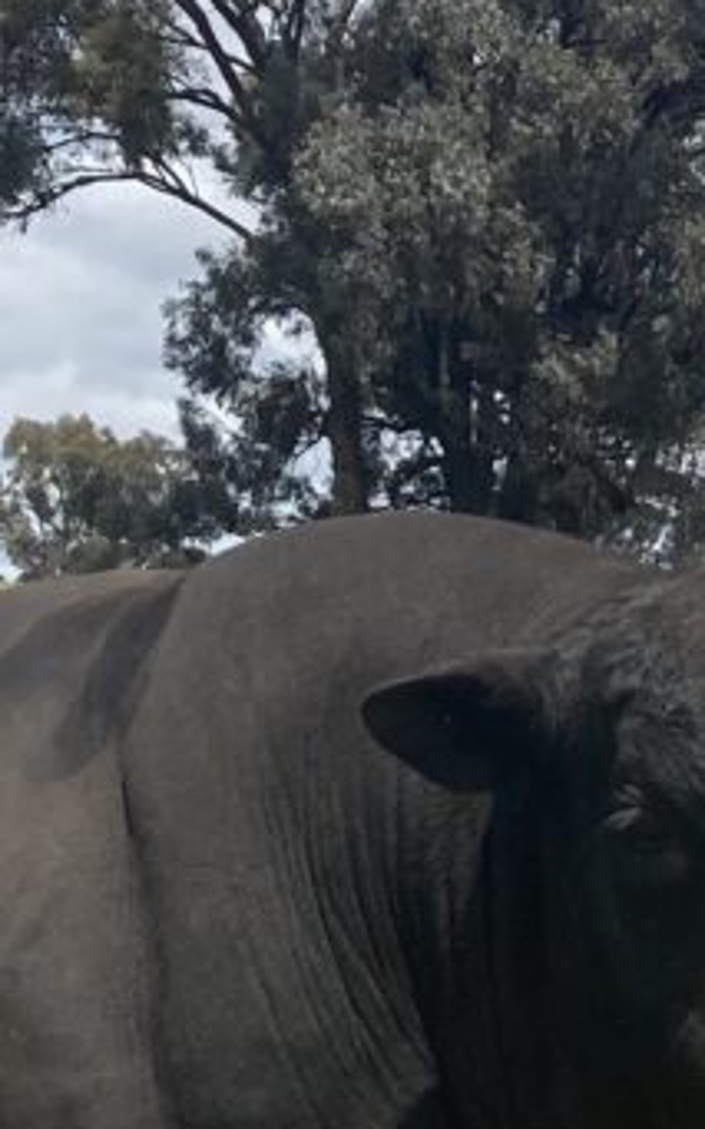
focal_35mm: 167
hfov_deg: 7.7
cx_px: 1165
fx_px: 5136
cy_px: 1152
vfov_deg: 12.4
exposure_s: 1/1715
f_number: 1.8
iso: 20
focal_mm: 3.99
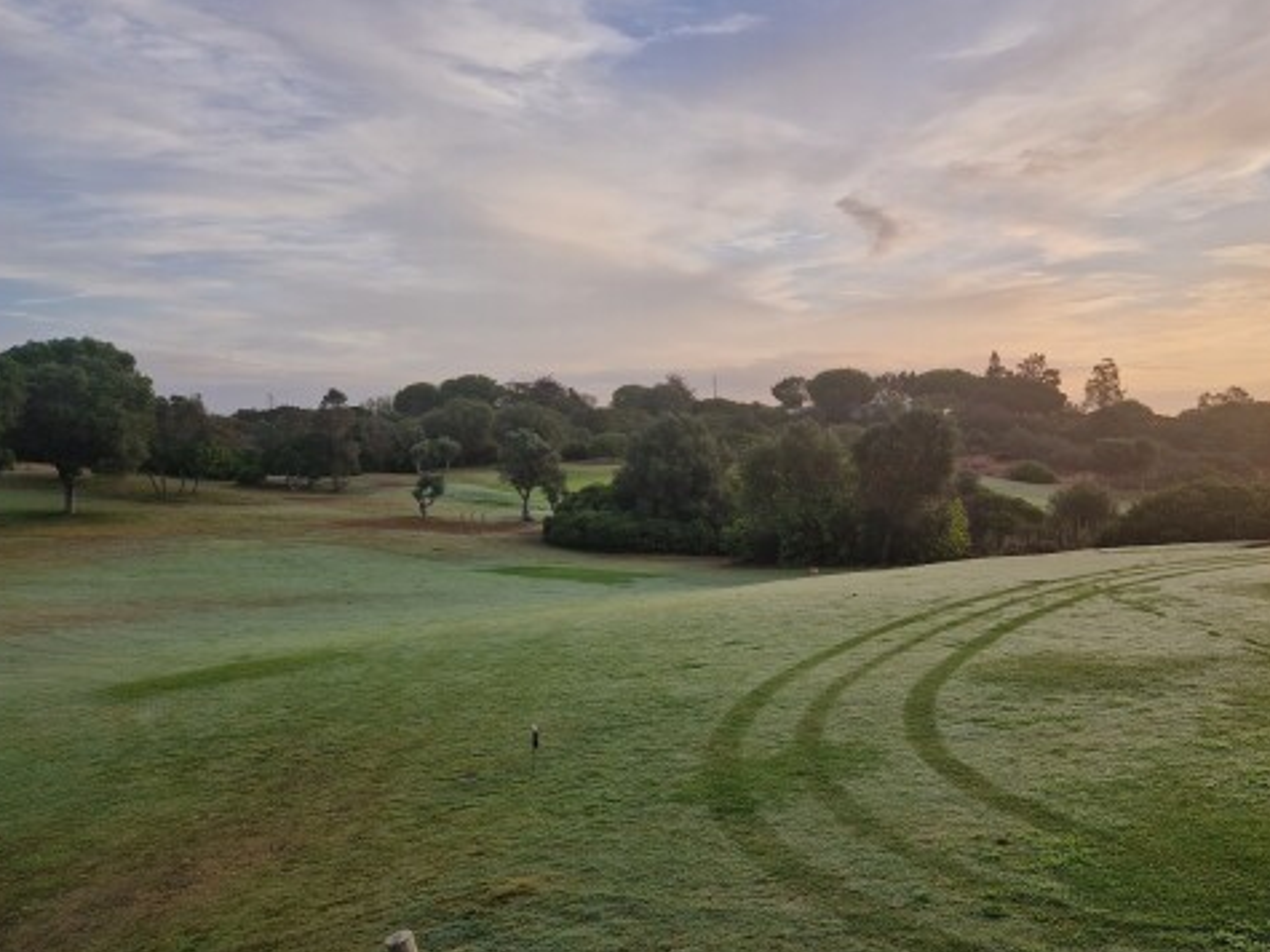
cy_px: 492
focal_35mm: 31
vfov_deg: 45.4
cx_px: 818
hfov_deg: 57.4
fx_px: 1137
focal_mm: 5.4
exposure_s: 1/588
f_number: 1.8
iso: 50
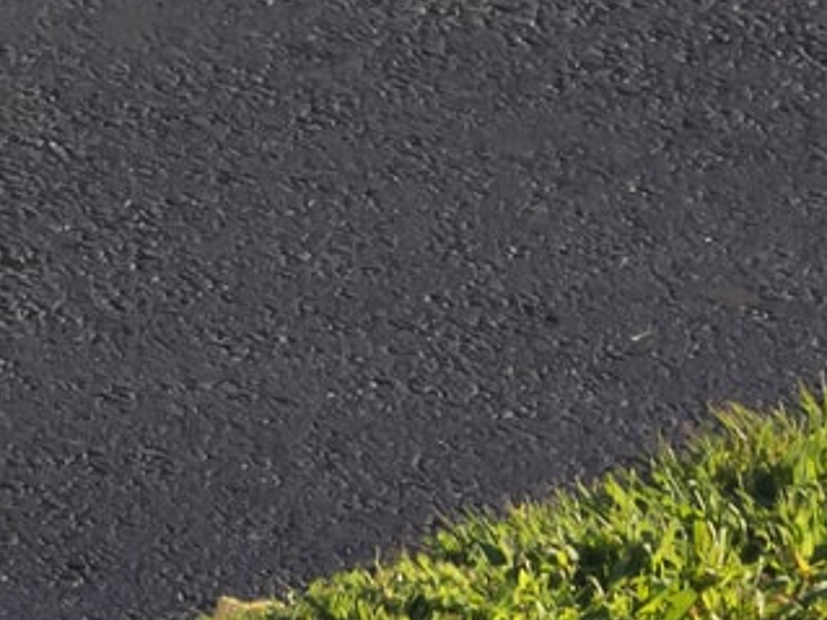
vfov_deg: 3.6
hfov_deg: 4.7
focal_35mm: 401
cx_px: -1555
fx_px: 9577
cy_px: -996
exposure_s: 1/350
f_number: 6.7
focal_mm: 32
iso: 200
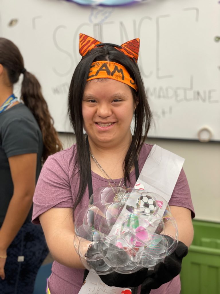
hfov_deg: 28.0
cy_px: 147
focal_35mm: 52
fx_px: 441
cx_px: 110
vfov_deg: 36.8
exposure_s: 1/40
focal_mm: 6
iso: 200
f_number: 2
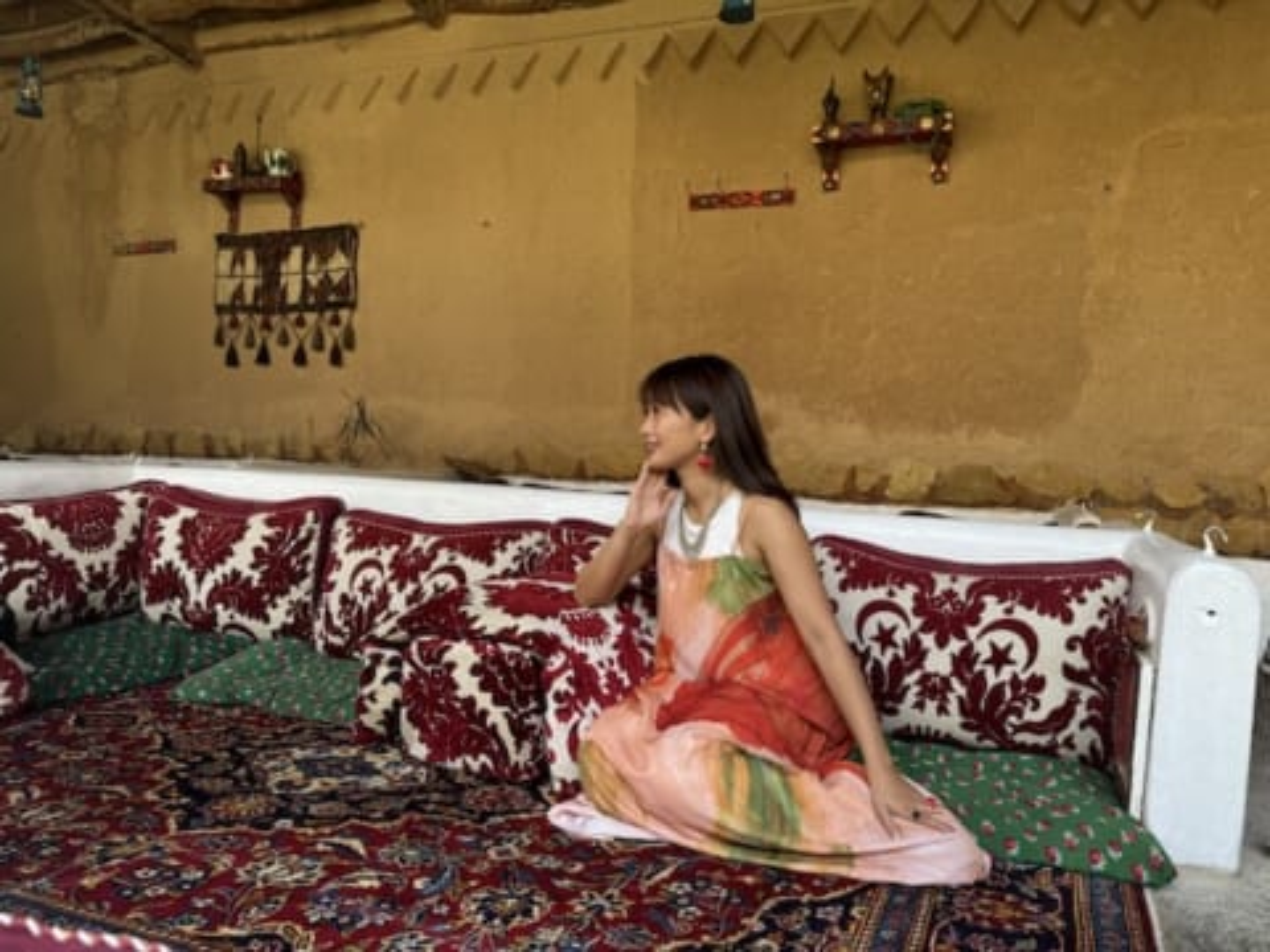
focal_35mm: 24
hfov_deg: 71.6
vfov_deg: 56.8
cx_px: 635
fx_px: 881
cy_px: 476
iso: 50
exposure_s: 1/121
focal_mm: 6.76
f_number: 1.78
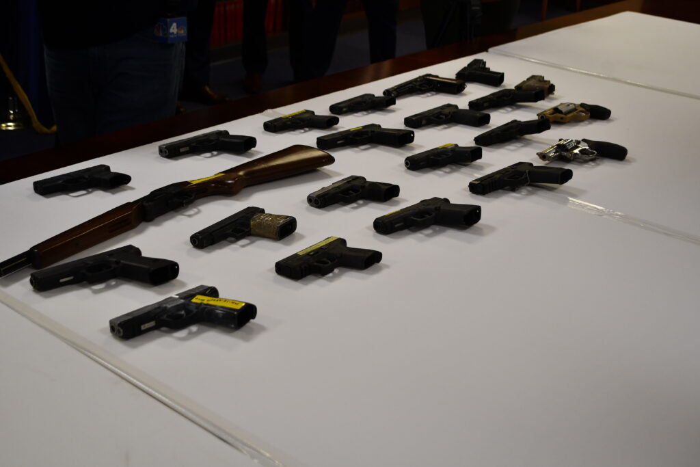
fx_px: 992
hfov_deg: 38.9
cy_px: 234
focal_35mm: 51
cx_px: 350
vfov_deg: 26.5
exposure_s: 1/125
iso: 1000
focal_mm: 34
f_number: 5
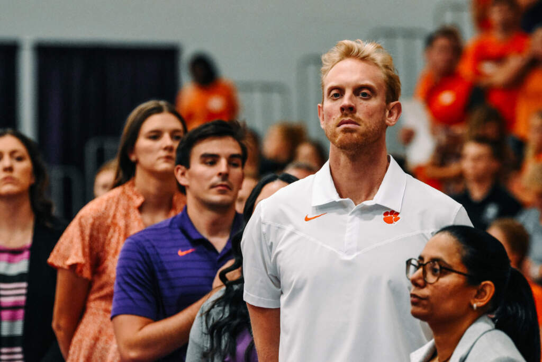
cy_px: 181
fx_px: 3839
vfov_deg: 5.4
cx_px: 271
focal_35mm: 255
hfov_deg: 8.1
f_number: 3.5
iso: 6400
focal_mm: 170
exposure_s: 1/1000
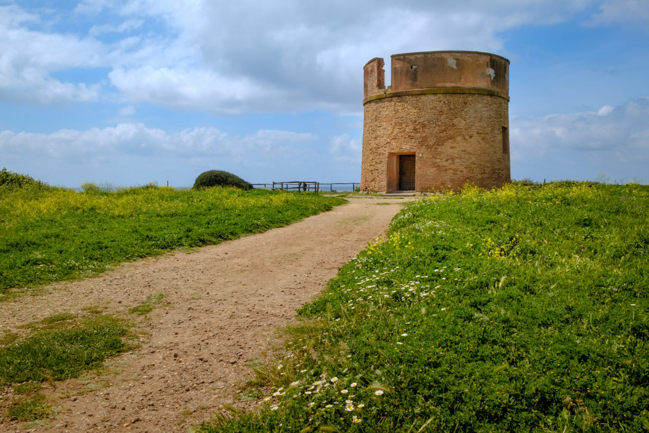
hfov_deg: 58.7
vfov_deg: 41.1
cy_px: 216
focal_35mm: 32
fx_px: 577
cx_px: 324
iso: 200
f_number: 16
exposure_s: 1/125
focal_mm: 21.4
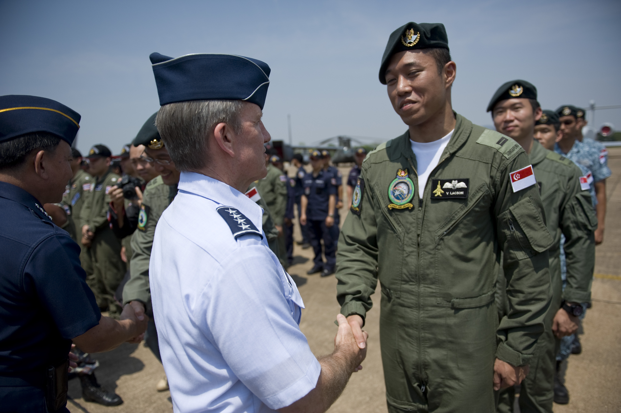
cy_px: 206
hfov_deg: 73.8
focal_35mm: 24
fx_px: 414
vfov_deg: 53.1
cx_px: 310
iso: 200
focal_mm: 24
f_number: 2.8
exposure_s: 1/8000
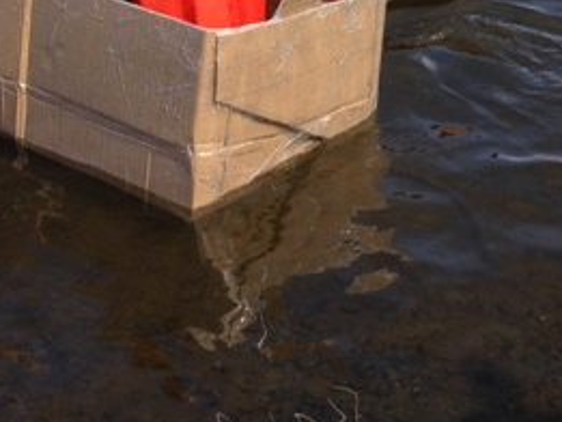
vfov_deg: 14.4
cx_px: 362
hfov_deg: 20.2
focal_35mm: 97
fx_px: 1576
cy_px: -174
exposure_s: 1/951
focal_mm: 4.12
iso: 50
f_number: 2.4
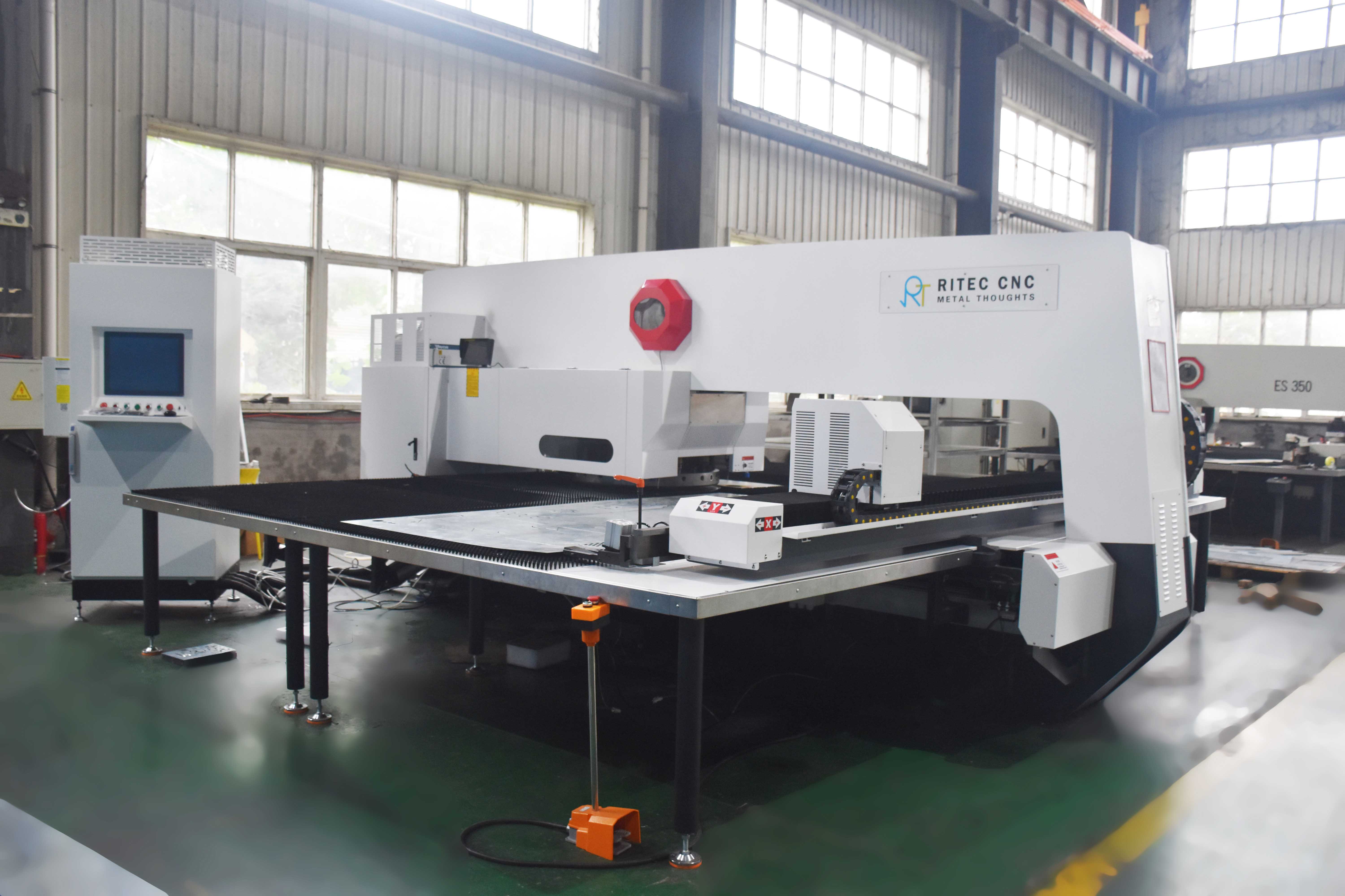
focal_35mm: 30
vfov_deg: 43.6
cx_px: 672
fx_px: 1121
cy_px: 448
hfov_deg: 61.9
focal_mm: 20
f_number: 3.5
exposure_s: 1/60
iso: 900
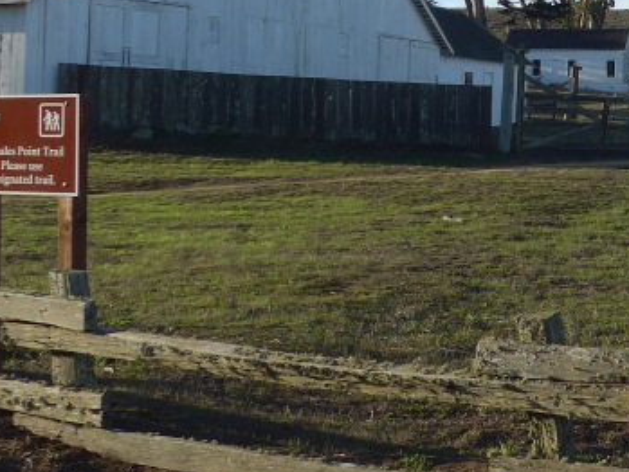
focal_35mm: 85
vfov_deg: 17.1
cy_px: 34
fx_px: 1545
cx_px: 712
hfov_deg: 21.7
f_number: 2.8
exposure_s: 1/1000
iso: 80
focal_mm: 6
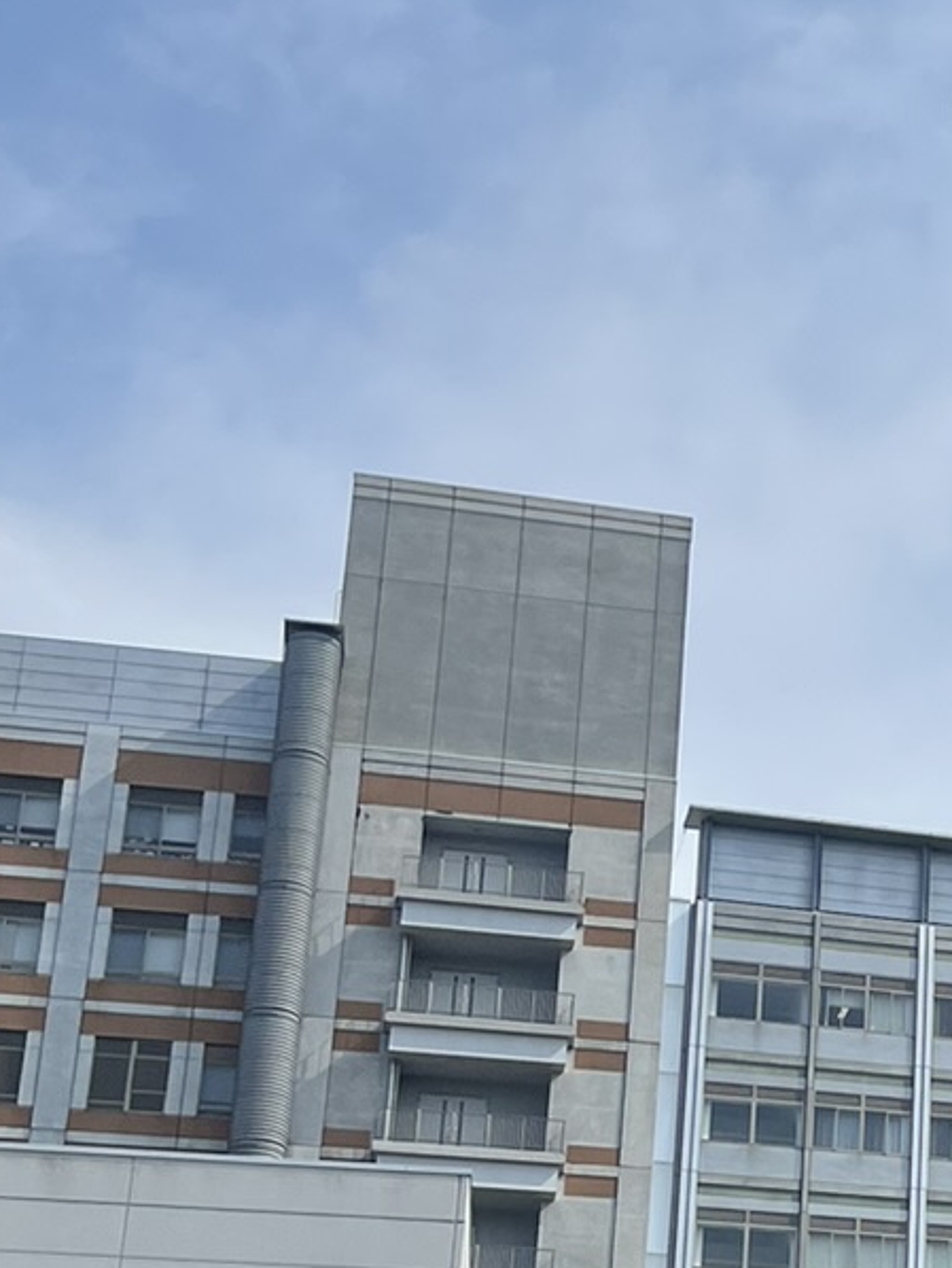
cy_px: 939
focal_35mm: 89
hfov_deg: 15.4
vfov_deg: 21.8
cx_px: 1397
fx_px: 3261
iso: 50
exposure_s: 1/8696
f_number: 1.5
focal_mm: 5.7
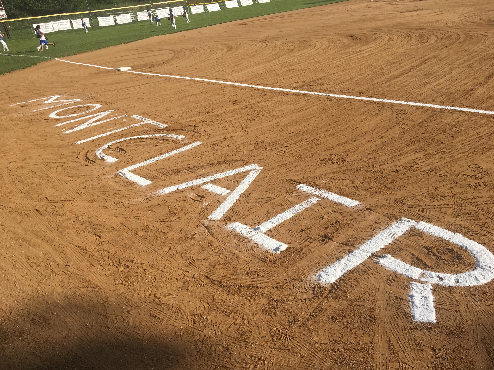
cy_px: 185
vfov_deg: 48.2
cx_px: 247
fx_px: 414
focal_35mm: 29
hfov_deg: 61.7
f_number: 2.2
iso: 25
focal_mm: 4.15
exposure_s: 1/1709
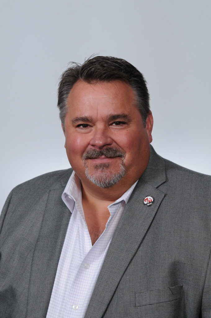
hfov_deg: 10.7
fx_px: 1124
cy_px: 159
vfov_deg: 16.1
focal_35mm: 128
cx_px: 106
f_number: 7.1
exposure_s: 1/160
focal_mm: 85
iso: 320
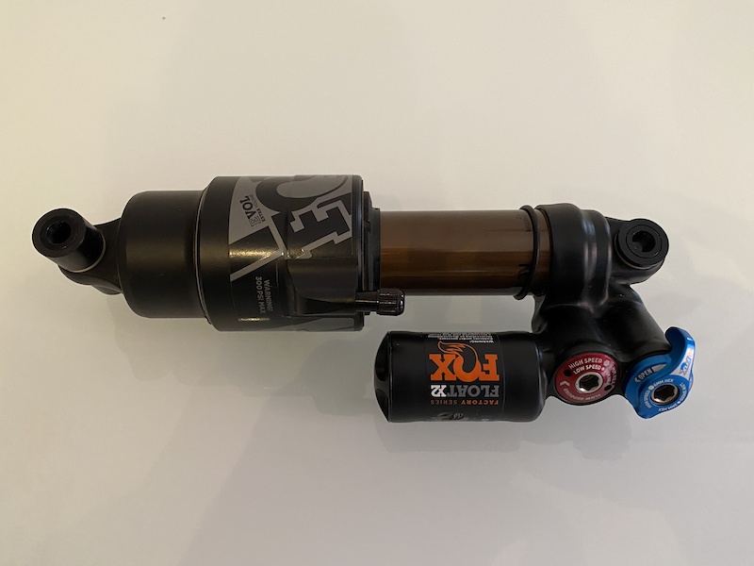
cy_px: 283
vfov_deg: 53.1
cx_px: 377
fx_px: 566
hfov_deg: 67.3
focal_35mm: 26
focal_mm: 4.25
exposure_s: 1/50
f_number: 1.8
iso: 400
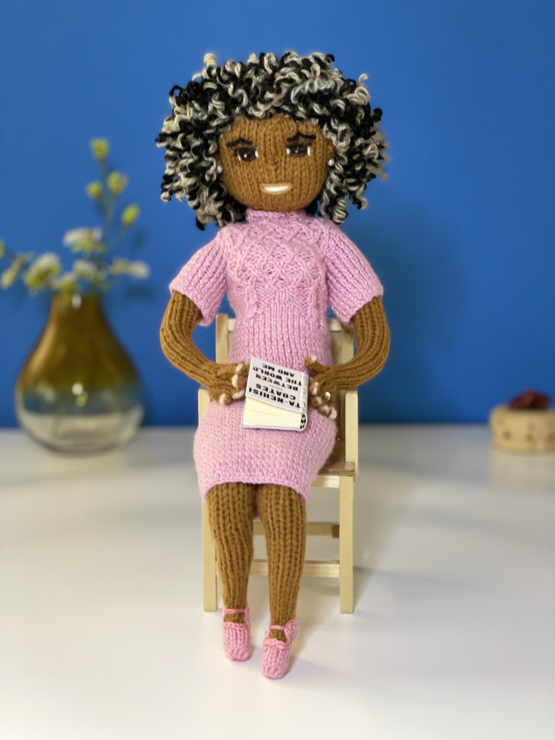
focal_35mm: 52
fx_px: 1112
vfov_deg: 36.8
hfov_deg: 28.0
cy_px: 370
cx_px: 278
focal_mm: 6
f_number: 2
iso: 200
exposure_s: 1/40
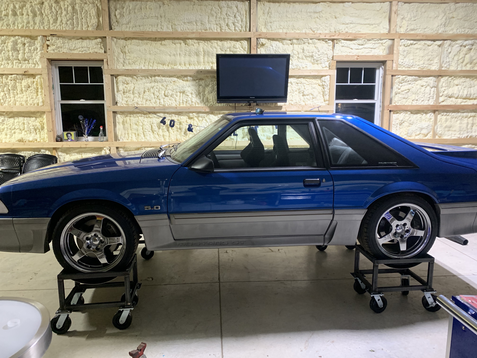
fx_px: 358
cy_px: 179
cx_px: 238
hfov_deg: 67.3
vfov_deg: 53.1
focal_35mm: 26
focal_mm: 4.25
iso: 250
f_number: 1.8
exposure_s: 1/60
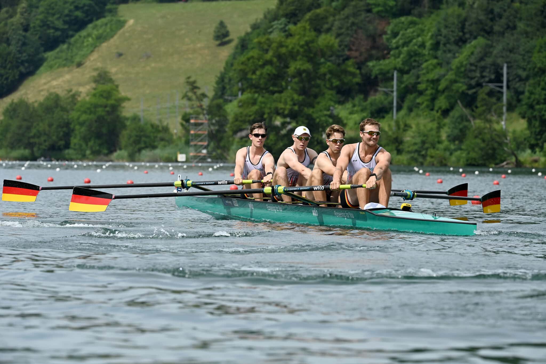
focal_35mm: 190
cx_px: 273
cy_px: 182
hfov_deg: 10.8
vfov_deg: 7.2
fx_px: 2881
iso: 400
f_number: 7.1
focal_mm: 190
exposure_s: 1/2000
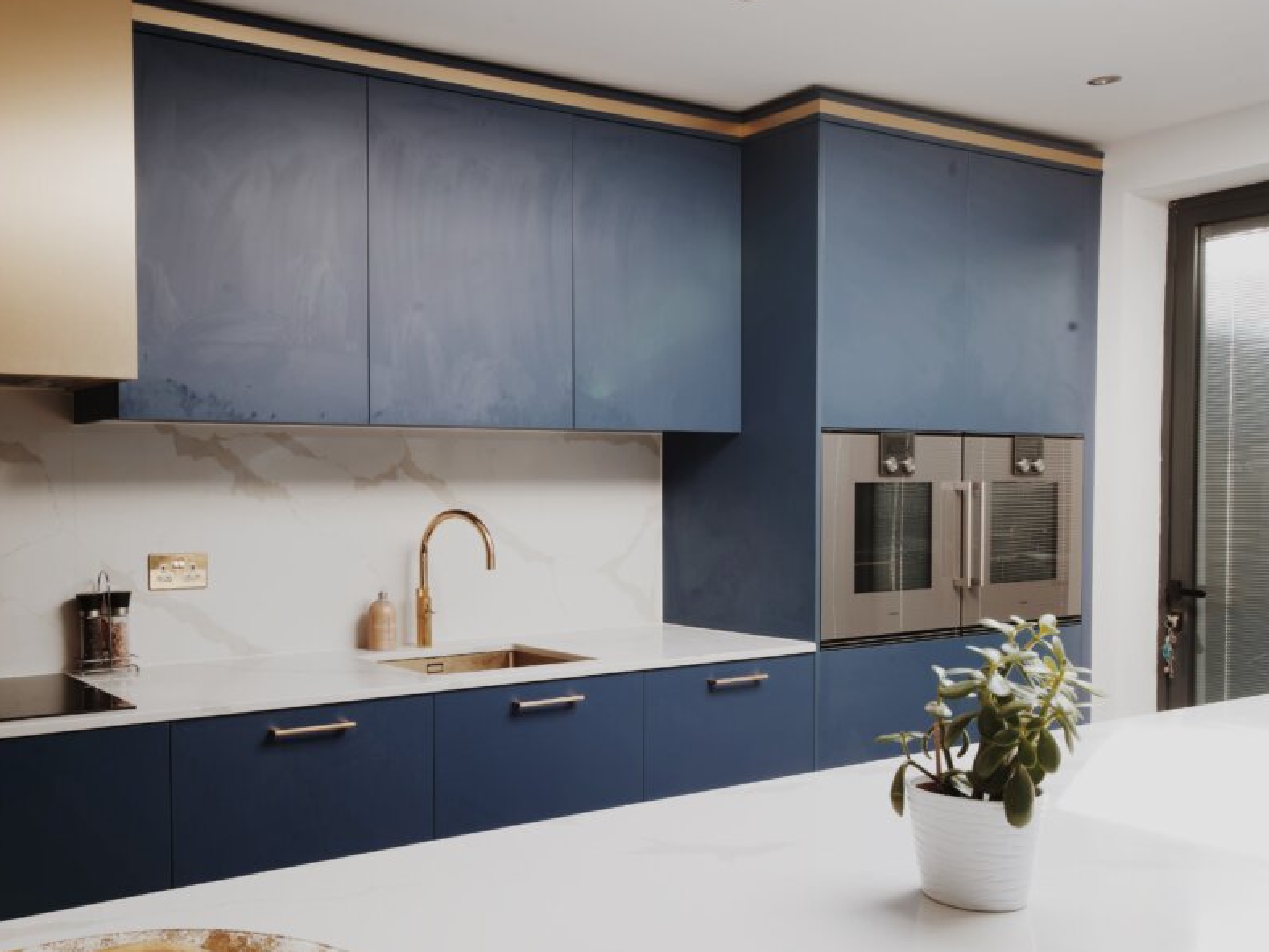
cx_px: 448
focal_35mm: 35
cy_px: 534
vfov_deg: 40.6
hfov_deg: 51.9
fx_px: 1283
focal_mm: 28
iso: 50
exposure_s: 1/1.25
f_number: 14
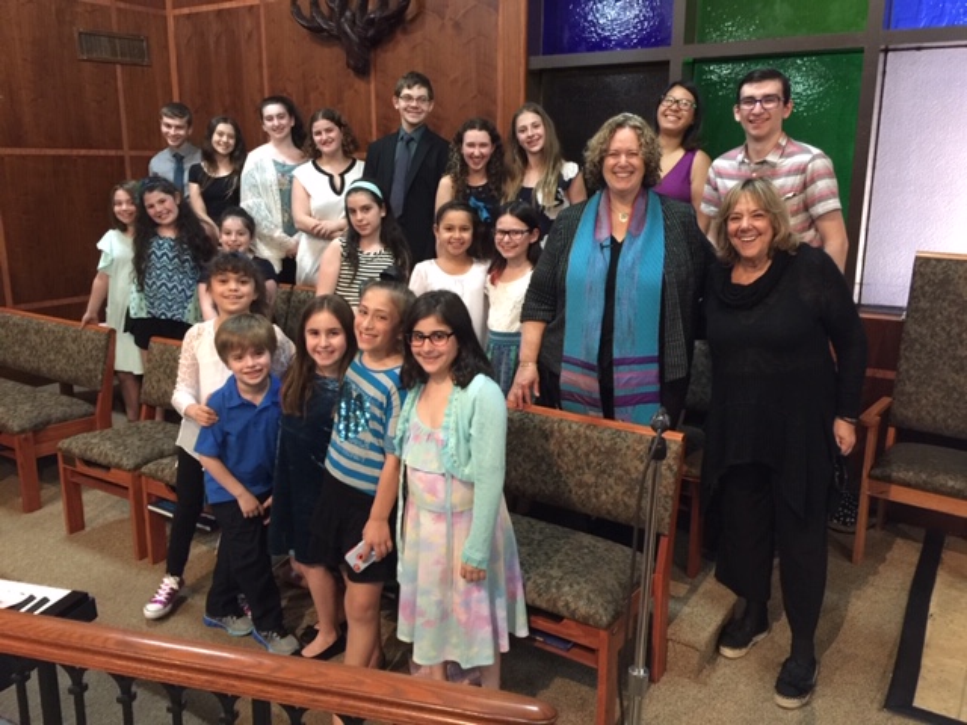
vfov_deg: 48.2
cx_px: 484
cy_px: 362
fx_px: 810
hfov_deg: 61.7
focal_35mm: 29
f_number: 2.2
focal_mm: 4.15
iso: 100
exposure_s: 1/4
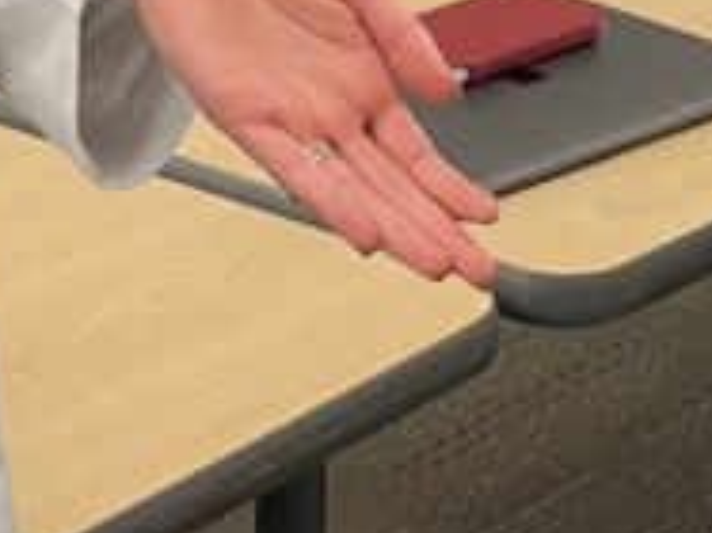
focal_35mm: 167
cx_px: 407
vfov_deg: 8.1
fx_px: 3433
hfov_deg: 11.8
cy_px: -838
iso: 160
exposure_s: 1/60
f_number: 1.6
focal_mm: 4.2
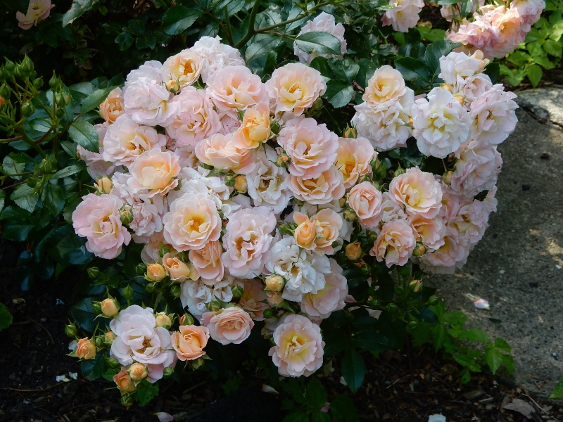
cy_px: 211
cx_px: 282
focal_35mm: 84
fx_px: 1366
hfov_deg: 23.3
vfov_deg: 17.6
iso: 125
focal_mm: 14.9
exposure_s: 1/100
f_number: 5
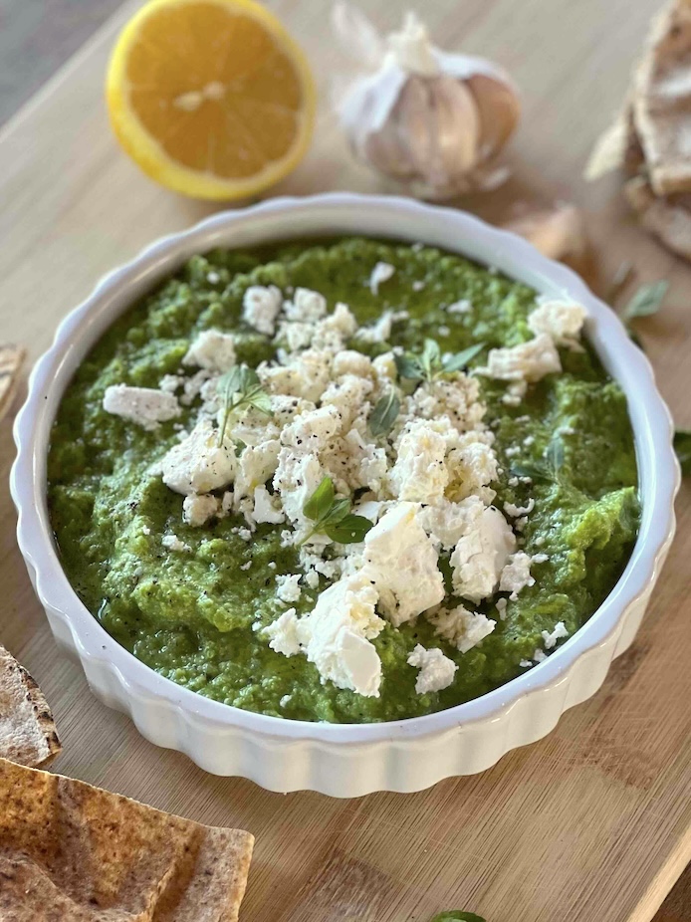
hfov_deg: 19.1
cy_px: 461
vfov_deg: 25.3
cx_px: 346
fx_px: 2050
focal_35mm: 77
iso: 250
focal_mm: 9
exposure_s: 1/118
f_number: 2.8
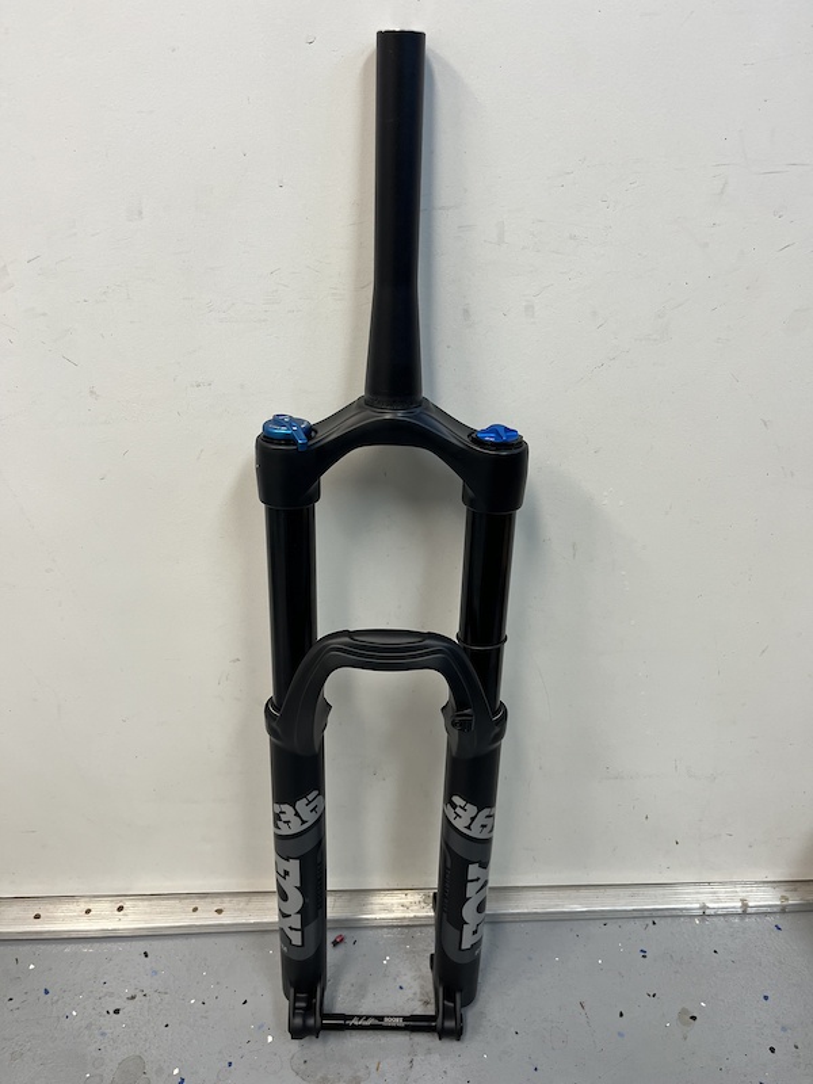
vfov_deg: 67.3
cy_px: 542
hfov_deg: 53.1
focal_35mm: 26
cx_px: 406
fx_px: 814
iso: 125
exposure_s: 1/120
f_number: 1.6
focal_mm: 5.1
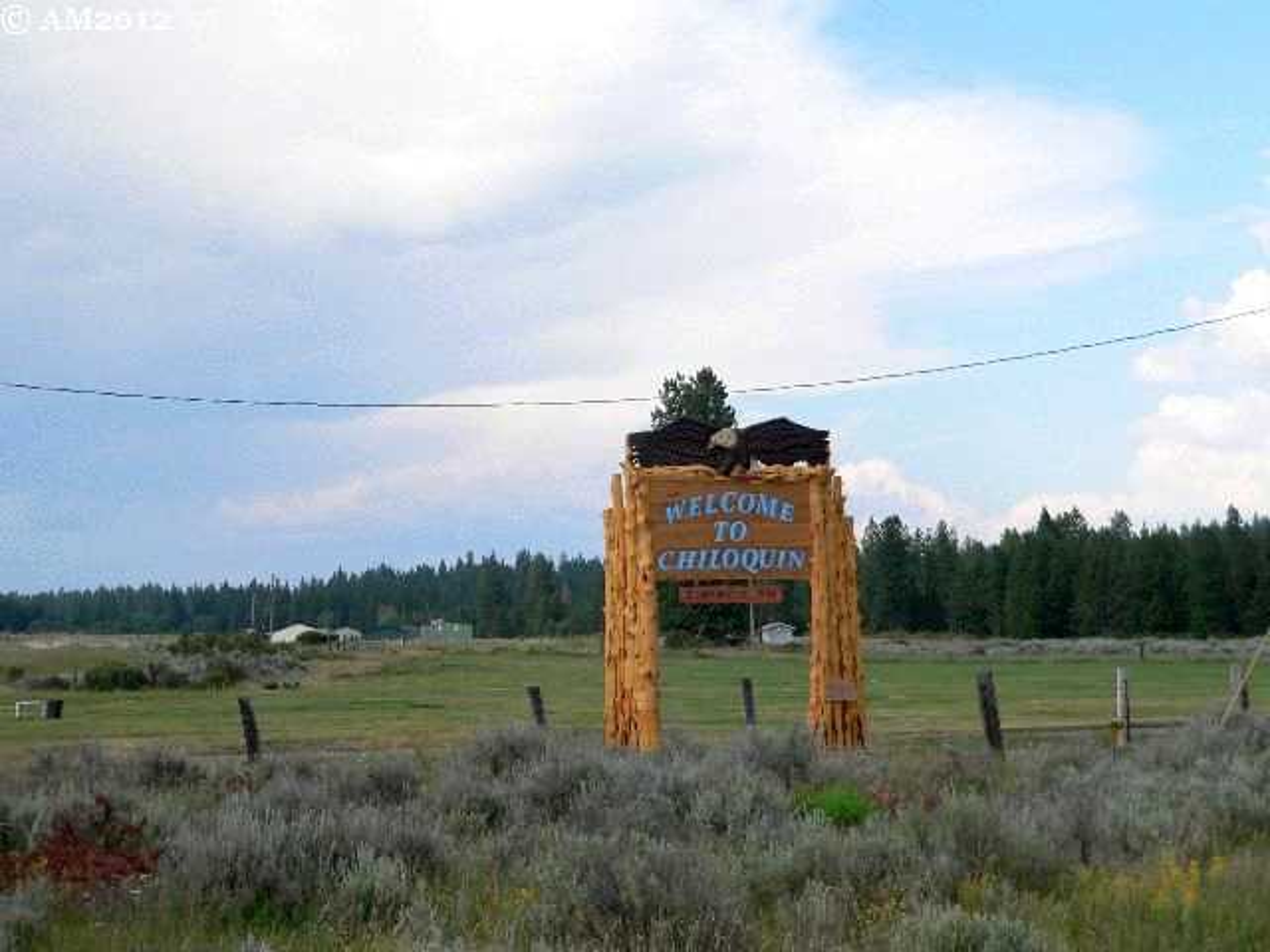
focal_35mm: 73
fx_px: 2678
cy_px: 476
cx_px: 635
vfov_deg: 20.2
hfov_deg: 26.7
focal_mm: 12.1
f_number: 2.8
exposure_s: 1/1000
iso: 100
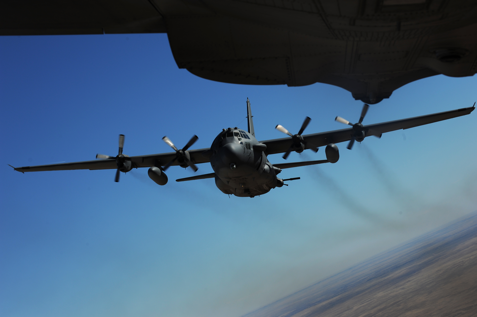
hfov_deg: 21.5
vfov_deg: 14.4
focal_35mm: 95
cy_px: 158
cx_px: 238
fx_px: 1258
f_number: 11
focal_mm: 95
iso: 200
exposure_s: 1/1000
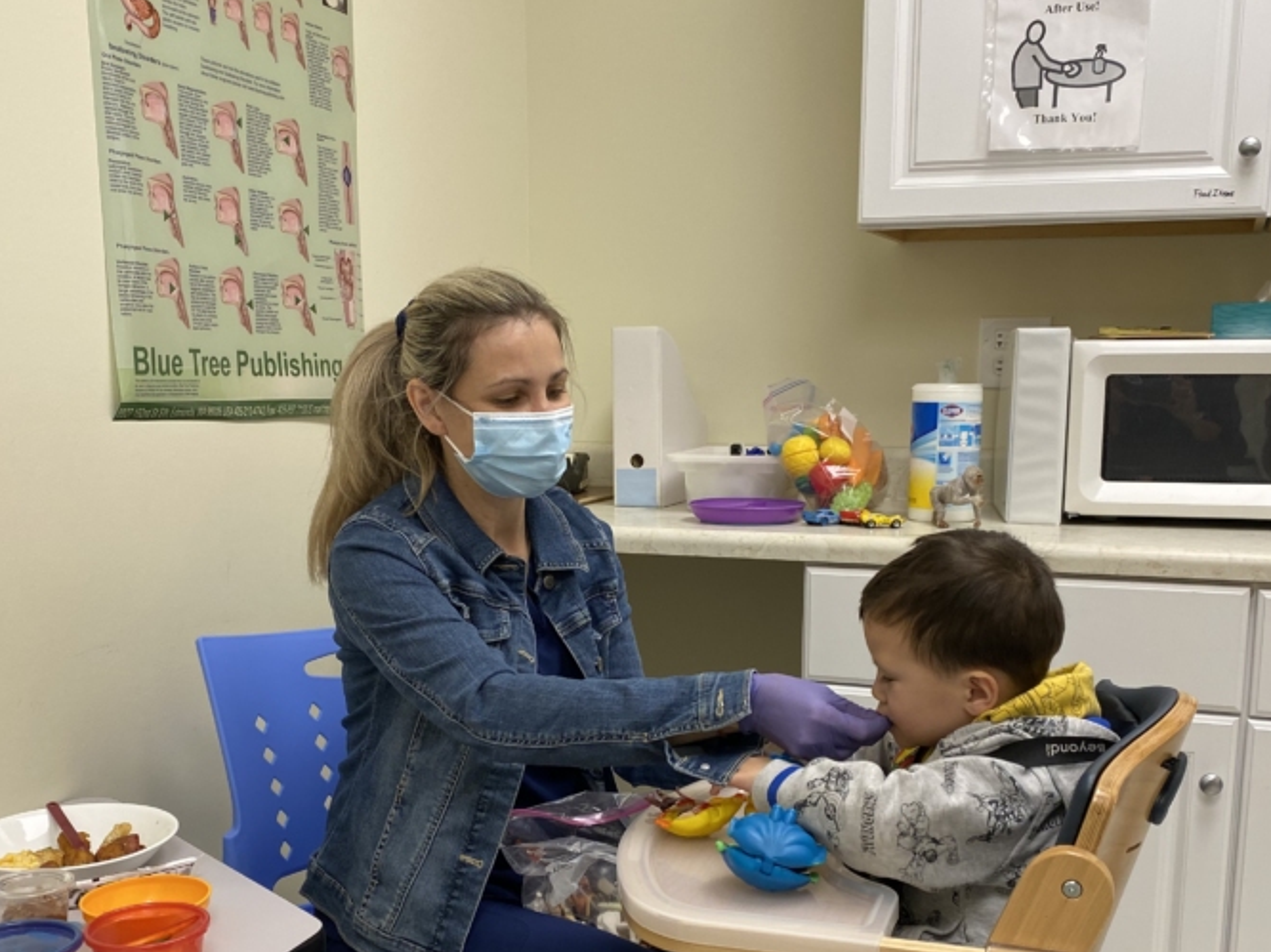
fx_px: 1468
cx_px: 651
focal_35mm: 40
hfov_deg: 46.8
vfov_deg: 35.5
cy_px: 656
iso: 64
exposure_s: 1/60
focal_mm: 4.25
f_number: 1.8
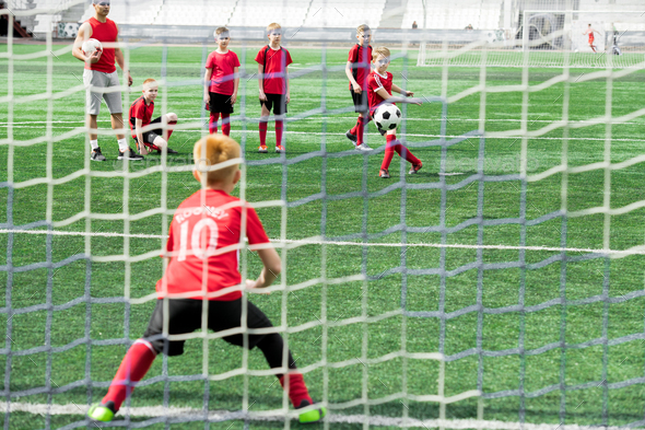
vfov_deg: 13.7
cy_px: 215
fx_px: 1791
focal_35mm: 100
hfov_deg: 20.4
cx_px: 322
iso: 640
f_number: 5
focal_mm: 100
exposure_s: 1/1600
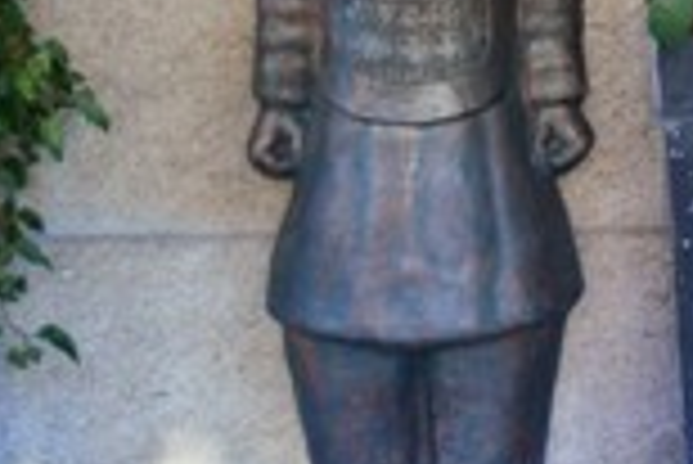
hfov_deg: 10.7
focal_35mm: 174
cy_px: -284
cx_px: 1431
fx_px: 3353
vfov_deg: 7.7
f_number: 4.2
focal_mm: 28
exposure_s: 1/80
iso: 400
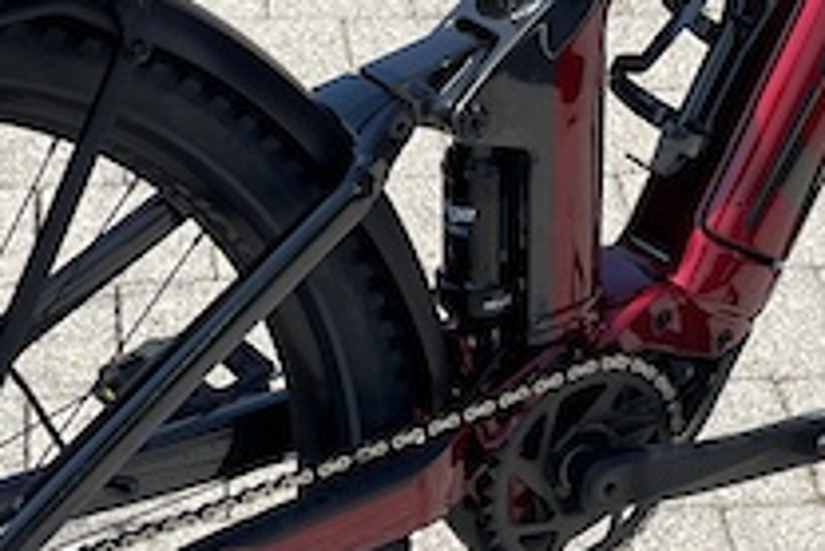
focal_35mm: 104
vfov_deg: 13.1
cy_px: 139
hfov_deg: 19.5
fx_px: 2385
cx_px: 246
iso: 32
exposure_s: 1/3300
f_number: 1.6
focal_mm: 4.2
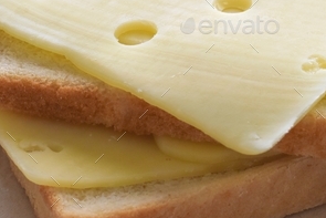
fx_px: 1495
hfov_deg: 12.4
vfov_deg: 8.3
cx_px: 61
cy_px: 77
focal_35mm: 165
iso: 800
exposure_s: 1/50
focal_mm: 55
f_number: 10
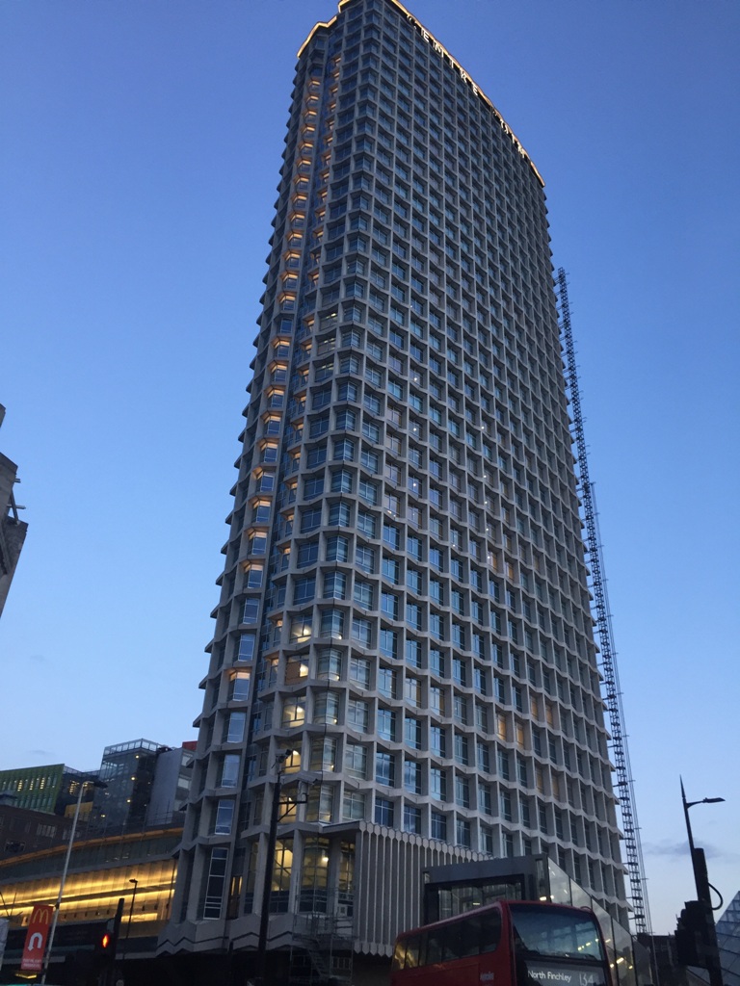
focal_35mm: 29
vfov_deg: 61.7
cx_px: 370
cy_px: 493
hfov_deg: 48.2
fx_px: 827
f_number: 2.2
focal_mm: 4.15
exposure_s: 1/33
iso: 40
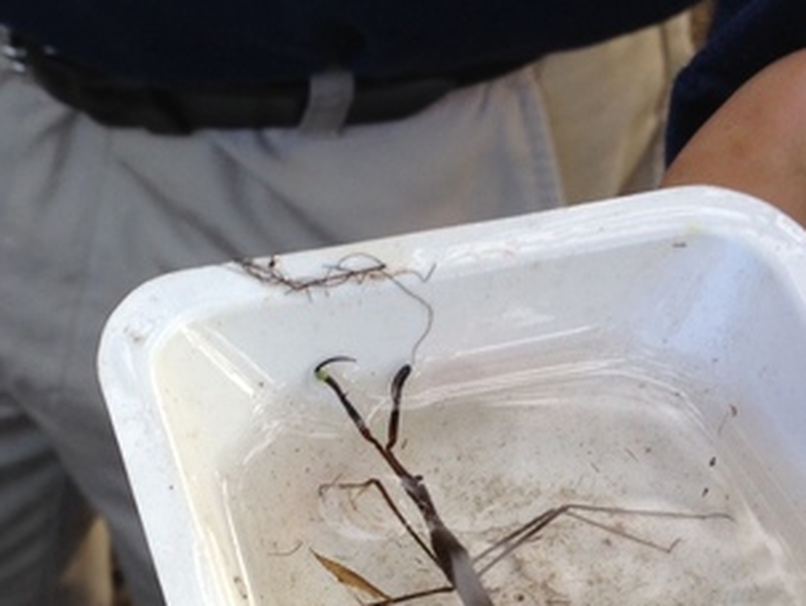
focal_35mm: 87
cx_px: 101
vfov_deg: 16.9
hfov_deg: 22.0
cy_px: 478
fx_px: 2028
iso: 50
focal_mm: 4.12
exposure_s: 1/120
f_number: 2.4
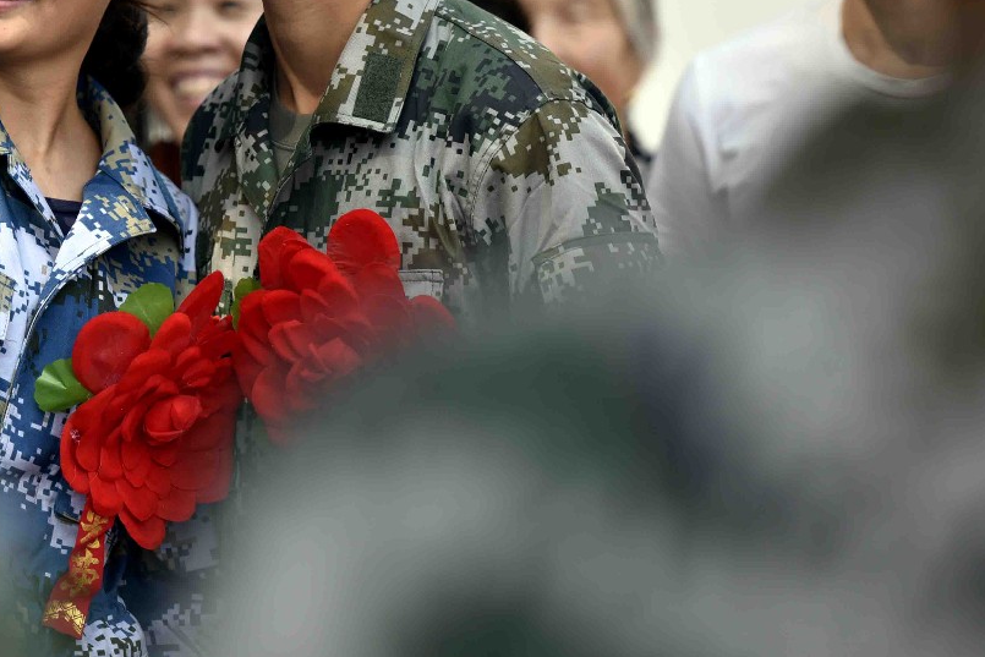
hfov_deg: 5.7
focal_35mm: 358
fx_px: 9796
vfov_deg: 3.8
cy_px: 127
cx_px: 53
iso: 100
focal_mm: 180
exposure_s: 1/500
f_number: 2.8
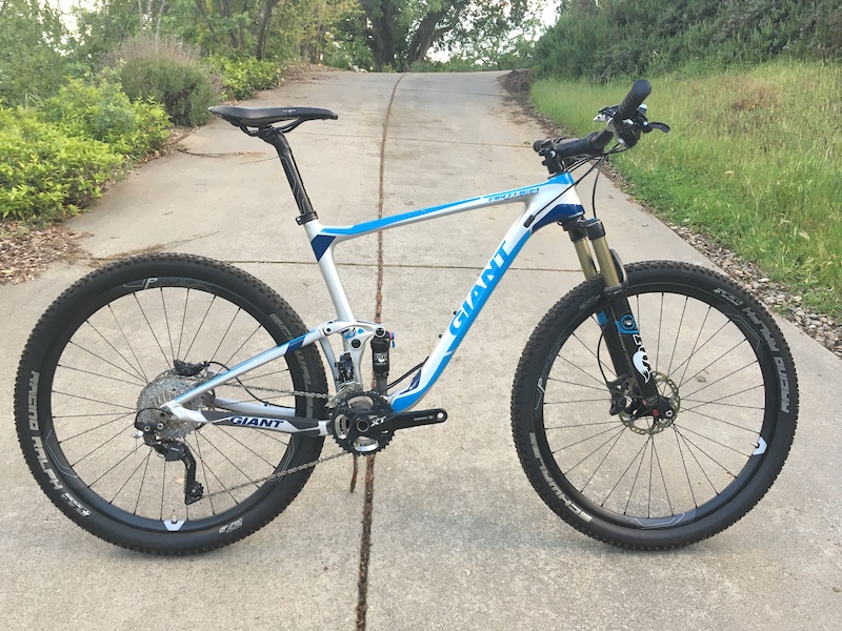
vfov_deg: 48.2
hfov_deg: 61.7
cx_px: 421
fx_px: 705
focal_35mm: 29
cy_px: 316
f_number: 2.2
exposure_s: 1/40
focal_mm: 4.15
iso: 25
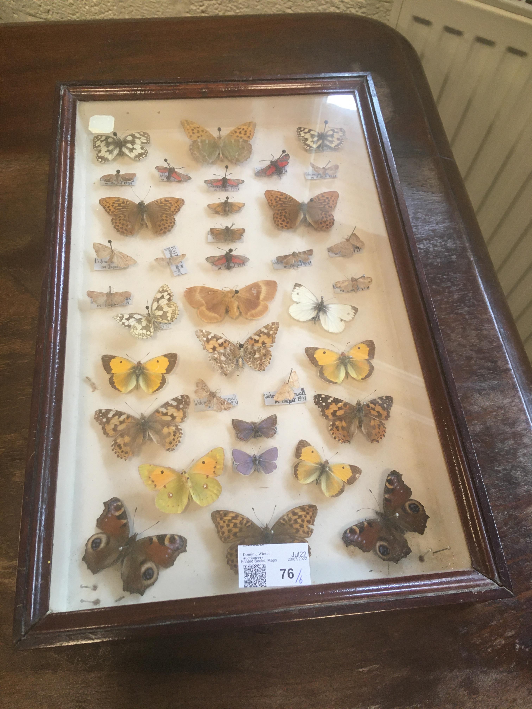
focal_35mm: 29
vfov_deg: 61.7
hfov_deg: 48.2
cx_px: 266
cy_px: 354
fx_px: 594
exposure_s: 1/33
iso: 50
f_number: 2.2
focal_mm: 4.15
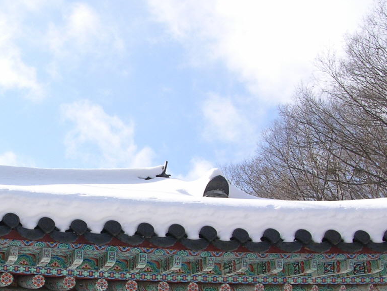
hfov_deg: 21.8
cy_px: 212
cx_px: 47
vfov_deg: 16.7
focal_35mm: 88
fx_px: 984
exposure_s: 1/190
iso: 50
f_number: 5.6
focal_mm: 8.9
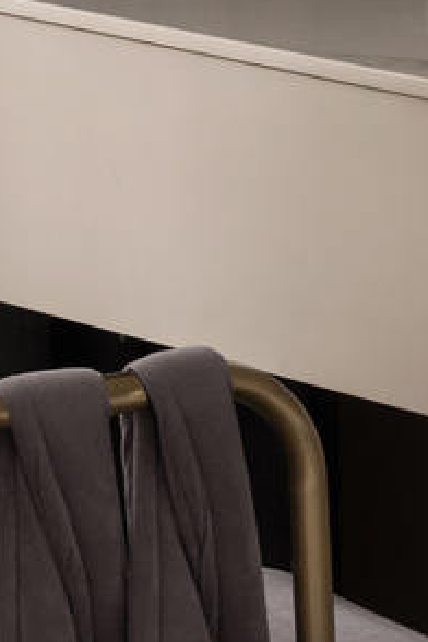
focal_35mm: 253
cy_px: 190
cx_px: 404
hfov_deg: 5.4
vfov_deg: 8.1
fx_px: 4503
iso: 400
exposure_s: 1/13
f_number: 6.3
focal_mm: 33
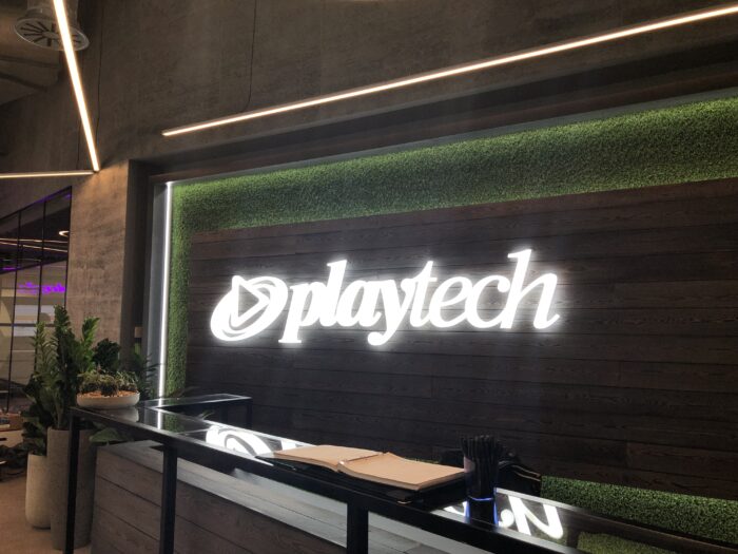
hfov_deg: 63.4
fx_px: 597
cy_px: 277
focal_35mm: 28
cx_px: 369
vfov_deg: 49.7
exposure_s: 1/100
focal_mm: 3.99
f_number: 1.8
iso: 32
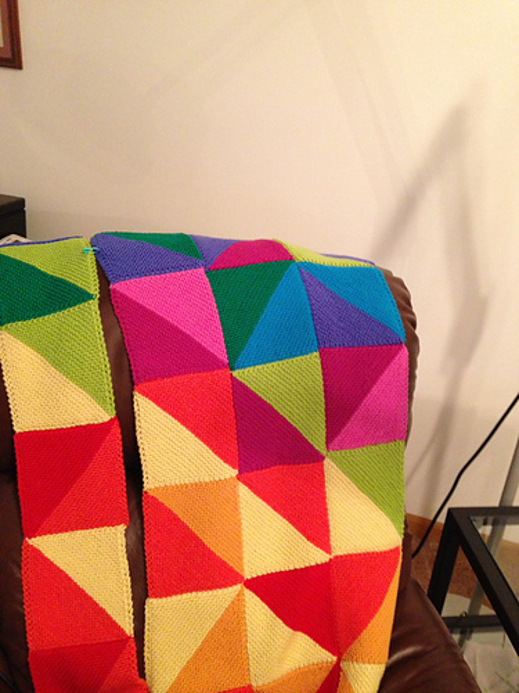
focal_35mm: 33
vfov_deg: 55.4
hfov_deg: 42.9
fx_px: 660
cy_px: 346
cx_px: 260
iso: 400
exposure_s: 1/17
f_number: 2.4
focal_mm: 4.12
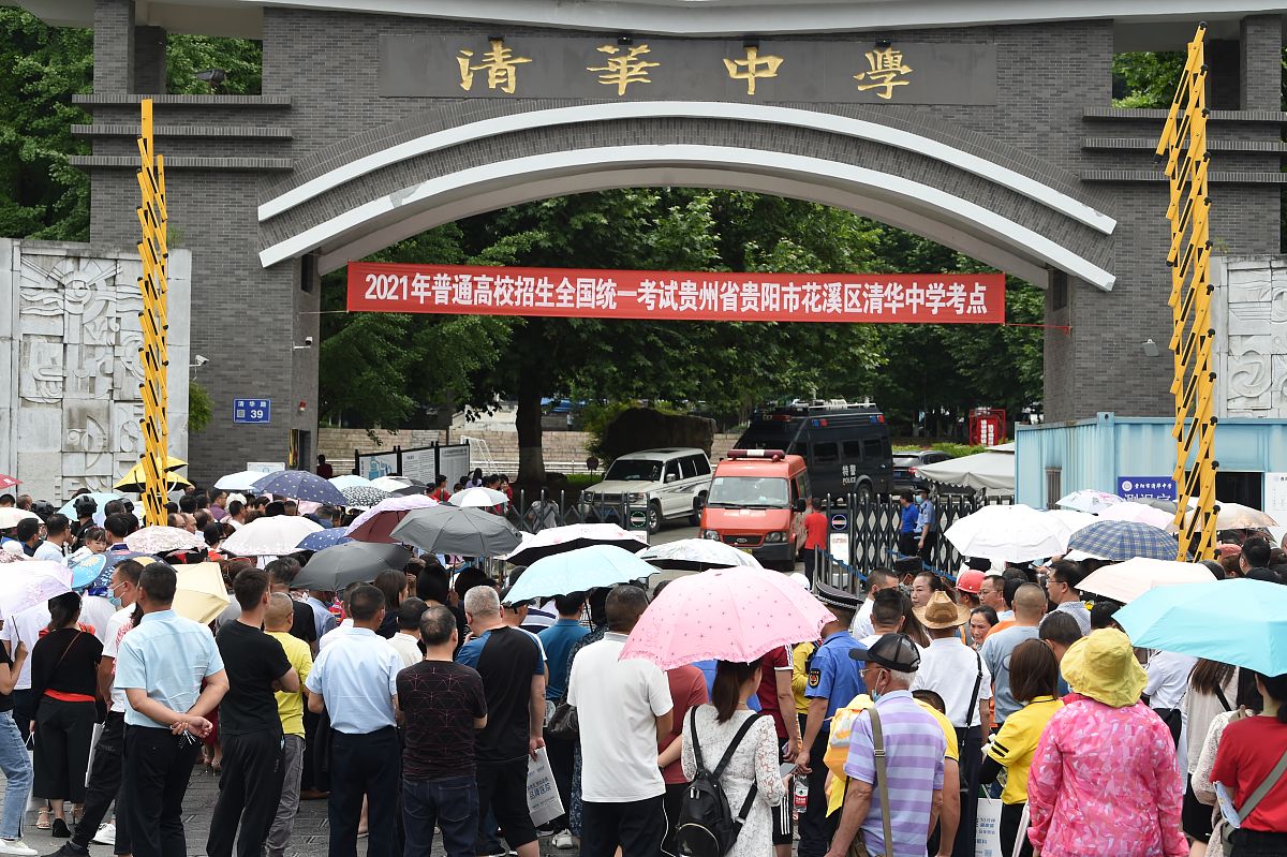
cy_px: 428
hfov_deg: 28.9
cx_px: 644
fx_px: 2501
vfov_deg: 19.4
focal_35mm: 70
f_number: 6.3
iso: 400
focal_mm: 70
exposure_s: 1/800
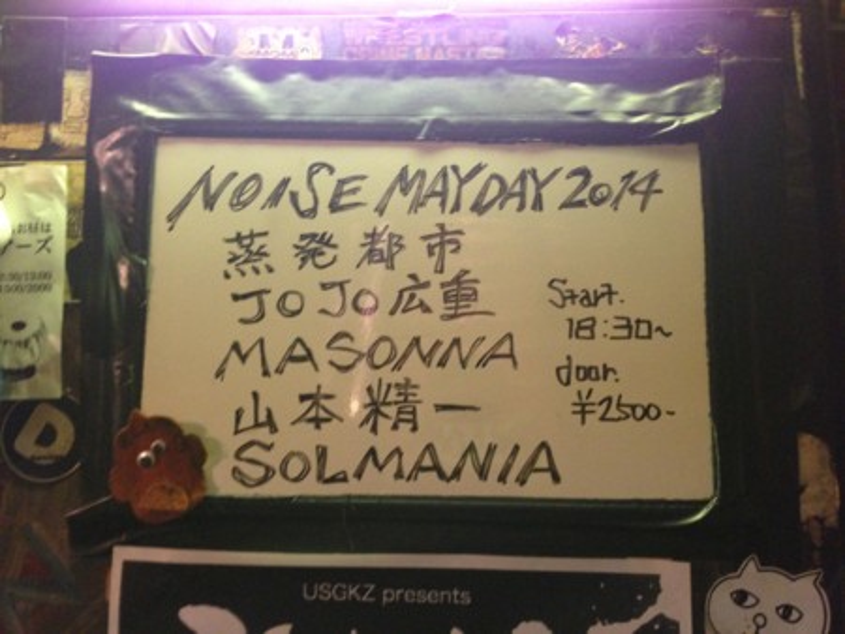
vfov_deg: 43.0
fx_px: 806
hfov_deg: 55.3
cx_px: 422
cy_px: 317
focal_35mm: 33
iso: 400
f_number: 2.4
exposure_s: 1/15
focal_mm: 4.12
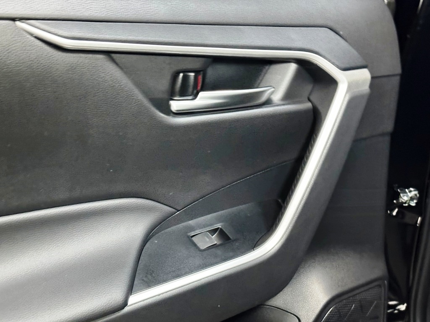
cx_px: 215
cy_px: 161
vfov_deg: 30.3
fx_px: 596
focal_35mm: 48
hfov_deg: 39.7
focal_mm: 6.86
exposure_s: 1/30
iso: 640
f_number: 1.78
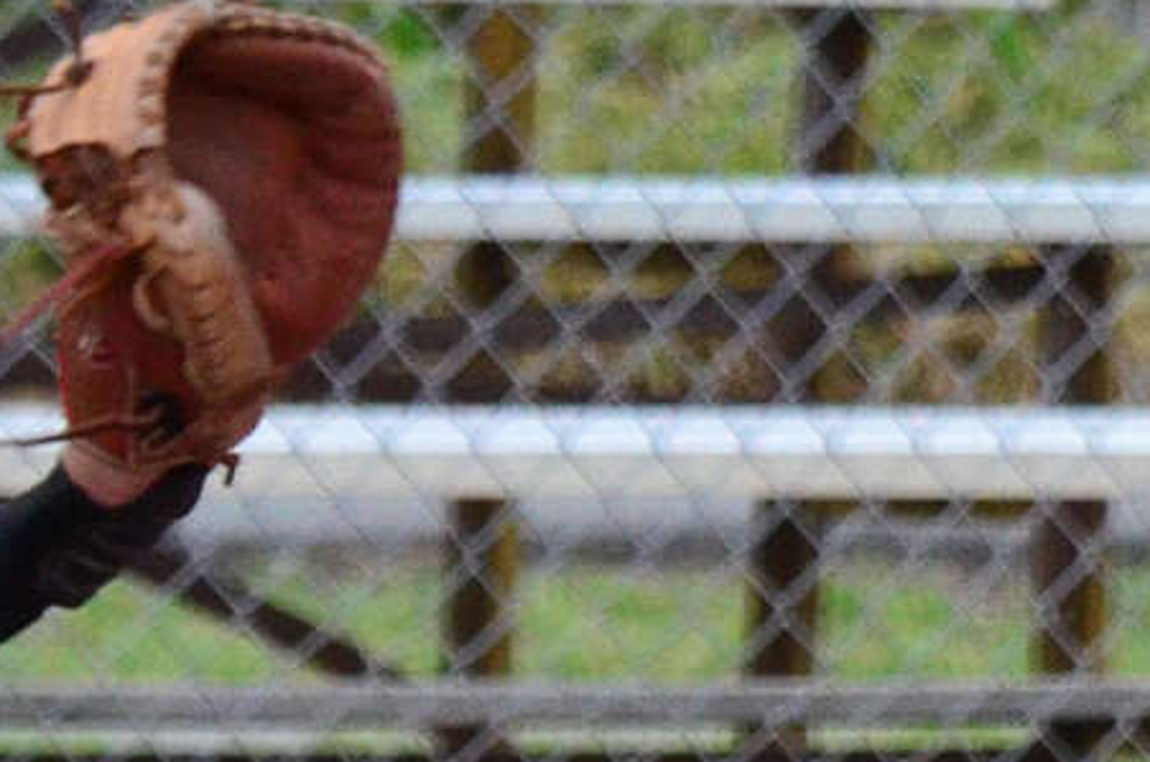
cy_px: 540
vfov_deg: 1.0
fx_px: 43399
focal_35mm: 1361
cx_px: 2091
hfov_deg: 1.5
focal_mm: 200
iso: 2000
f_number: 7.1
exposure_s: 1/640
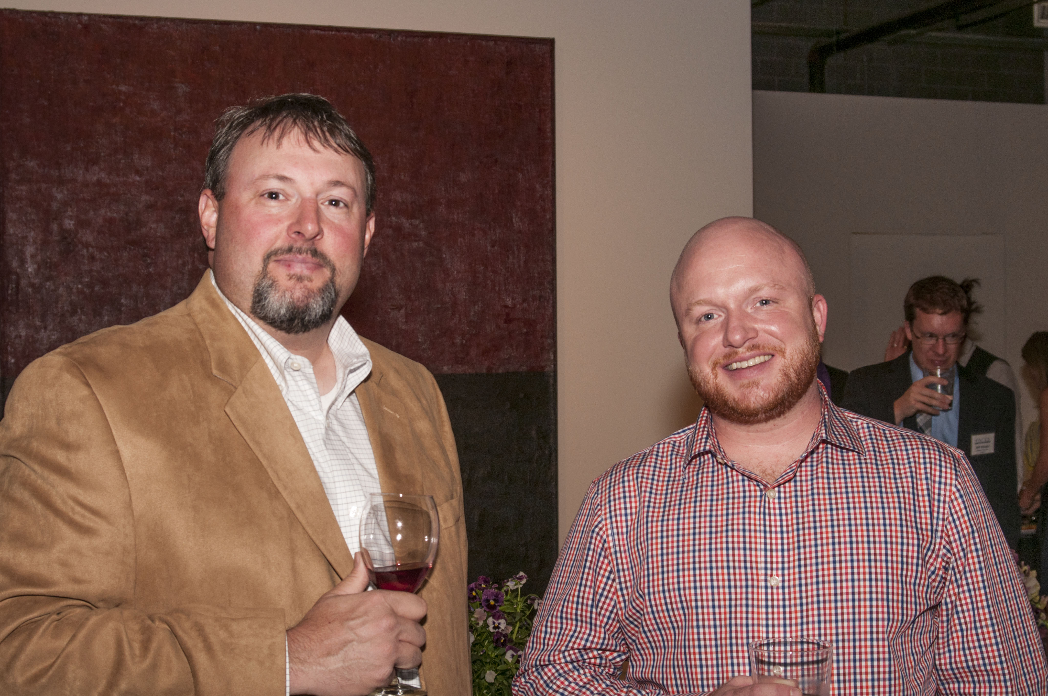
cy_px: 348
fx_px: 1745
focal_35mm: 60
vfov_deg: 22.6
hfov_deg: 33.4
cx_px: 524
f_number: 8
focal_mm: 40
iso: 200
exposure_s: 1/100
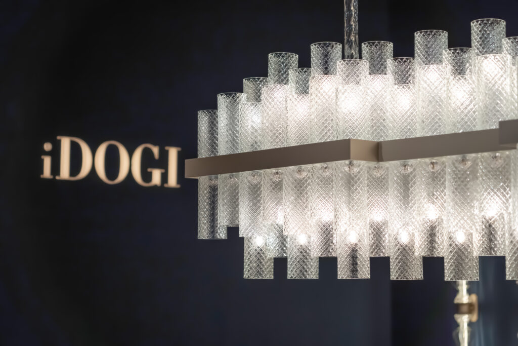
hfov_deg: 23.9
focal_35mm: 85
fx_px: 1223
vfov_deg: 16.1
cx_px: 259
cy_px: 173
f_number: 2.8
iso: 250
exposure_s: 1/400
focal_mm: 85
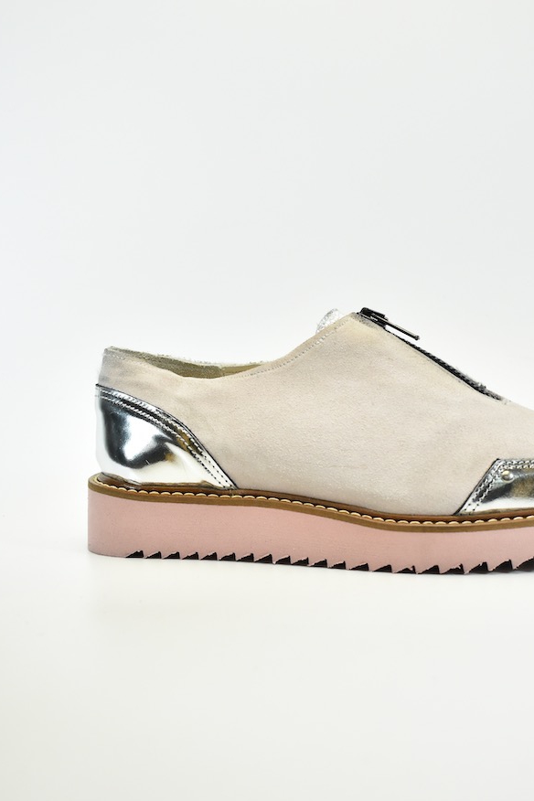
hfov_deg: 23.6
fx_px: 1268
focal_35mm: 57
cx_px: 378
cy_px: 351
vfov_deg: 35.0
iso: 1600
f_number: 5.6
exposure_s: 1/800
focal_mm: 26
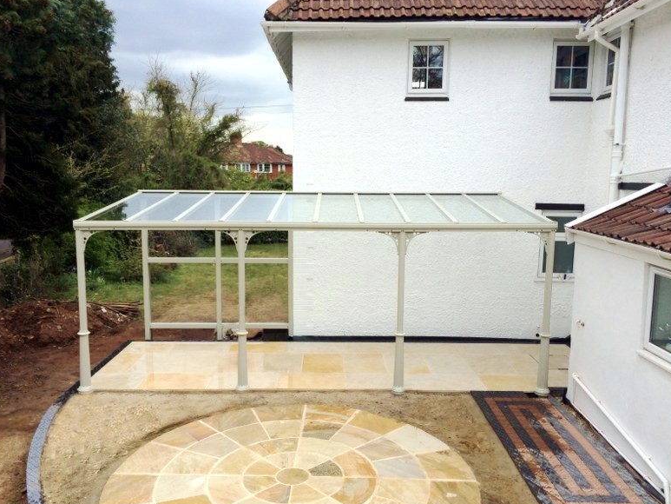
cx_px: 328
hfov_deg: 60.0
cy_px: 256
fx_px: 582
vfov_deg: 46.8
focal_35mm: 30
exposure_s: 1/733
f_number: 2.2
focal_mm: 4.15
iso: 32
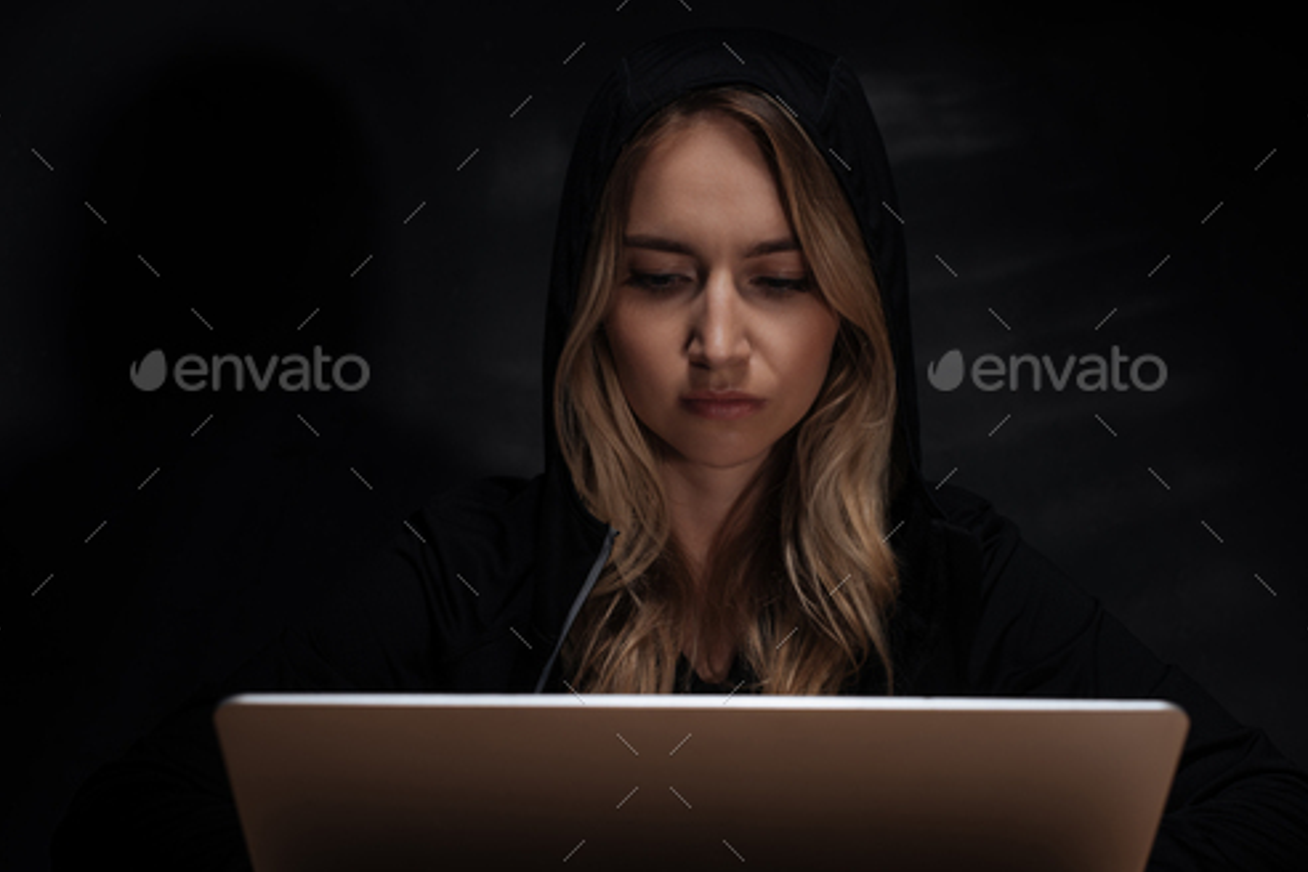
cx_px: 641
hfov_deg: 33.4
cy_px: 497
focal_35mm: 60
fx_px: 2180
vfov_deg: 22.6
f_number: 8
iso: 80
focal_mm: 50
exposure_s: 1/200
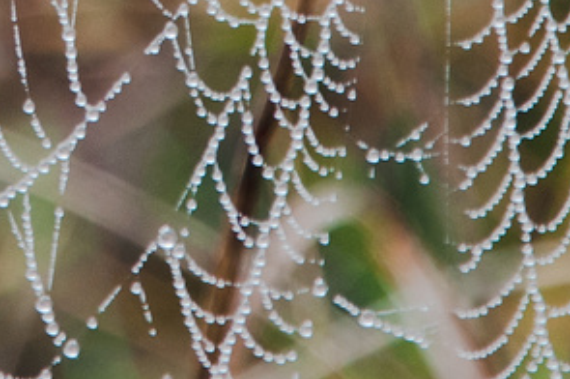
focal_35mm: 703
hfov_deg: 2.9
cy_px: -601
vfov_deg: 1.9
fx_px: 11115
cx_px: -184
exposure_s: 1/100
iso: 200
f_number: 5.6
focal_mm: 85
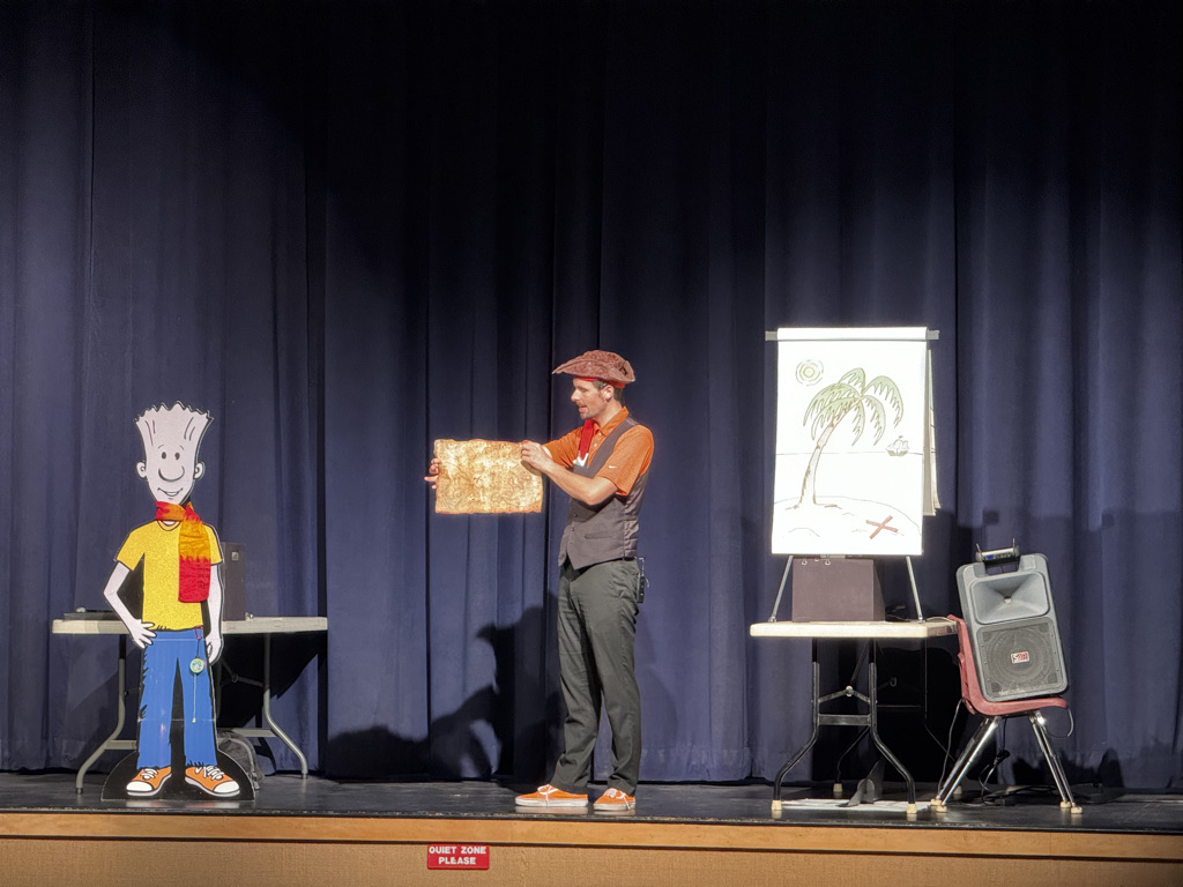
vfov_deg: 12.3
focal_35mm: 120
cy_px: 444
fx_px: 4101
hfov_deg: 16.4
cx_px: 592
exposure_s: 1/60
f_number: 2.8
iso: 640
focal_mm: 15.66
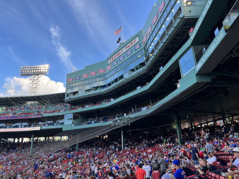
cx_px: 120
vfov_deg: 53.1
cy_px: 90
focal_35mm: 26
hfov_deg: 67.3
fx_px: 180
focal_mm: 5.7
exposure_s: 1/709
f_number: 1.5
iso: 50
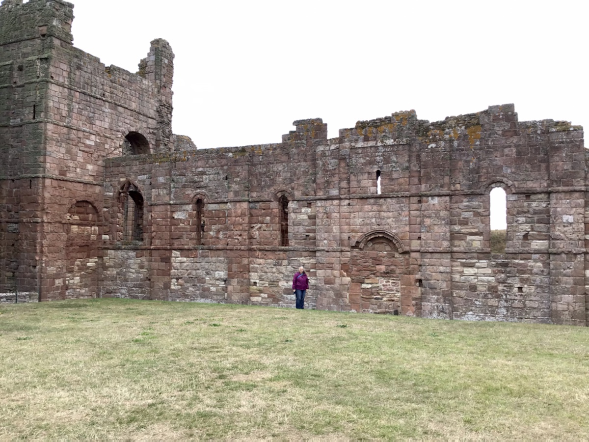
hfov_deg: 58.4
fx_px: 527
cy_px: 221
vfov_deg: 45.4
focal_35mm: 31
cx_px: 294
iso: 25
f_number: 2.4
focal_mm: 3.3
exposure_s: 1/433
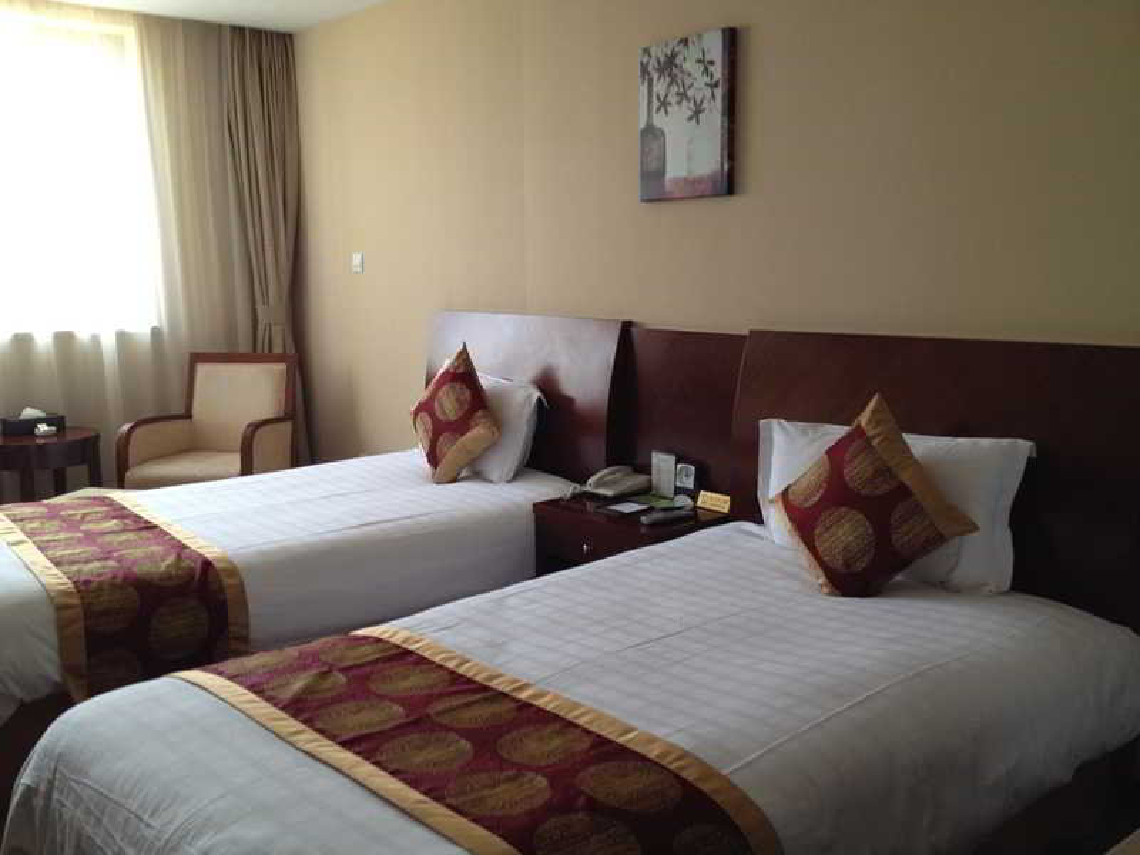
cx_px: 570
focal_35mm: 35
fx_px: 1153
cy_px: 428
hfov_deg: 52.6
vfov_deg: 40.7
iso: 80
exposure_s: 1/30
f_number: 2.4
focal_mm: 4.28
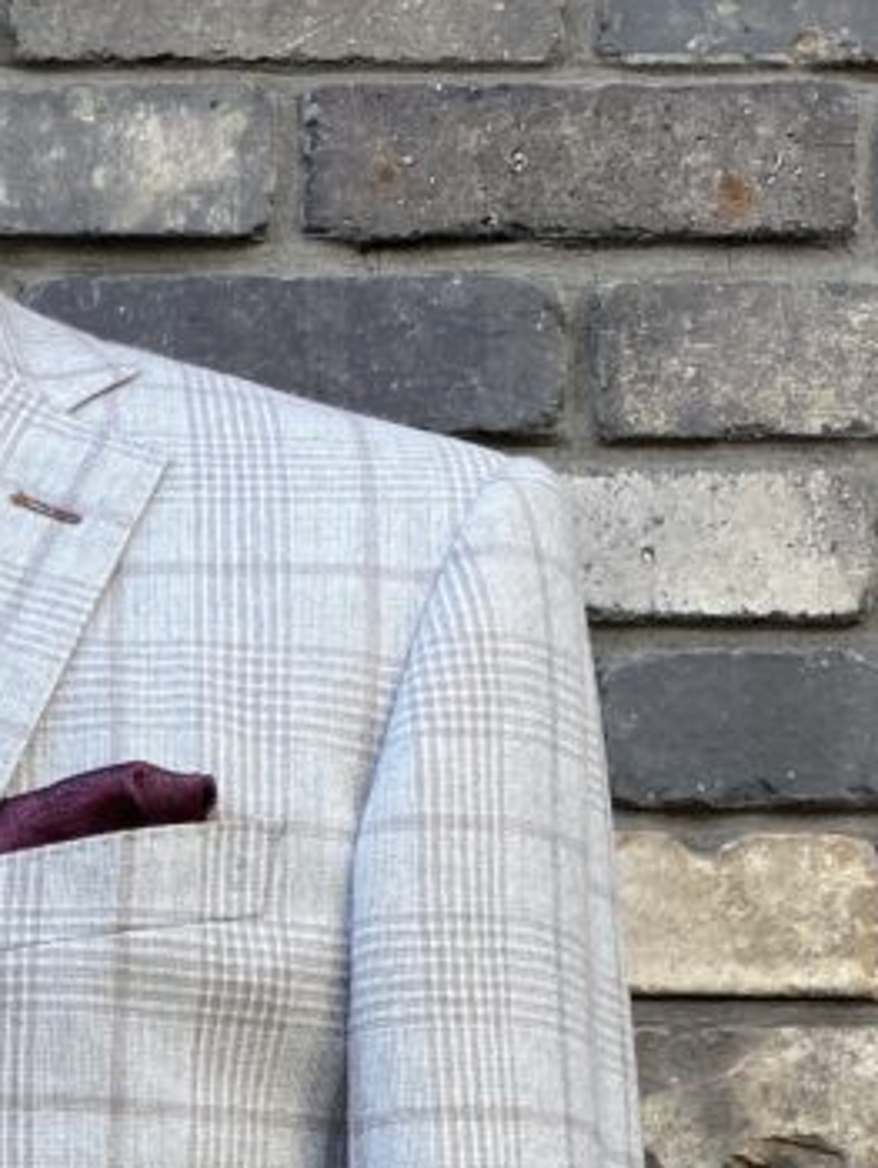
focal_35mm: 76
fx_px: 2567
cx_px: -164
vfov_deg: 22.6
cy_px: 1562
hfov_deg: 18.4
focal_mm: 4.25
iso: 32
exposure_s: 1/283
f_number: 1.8
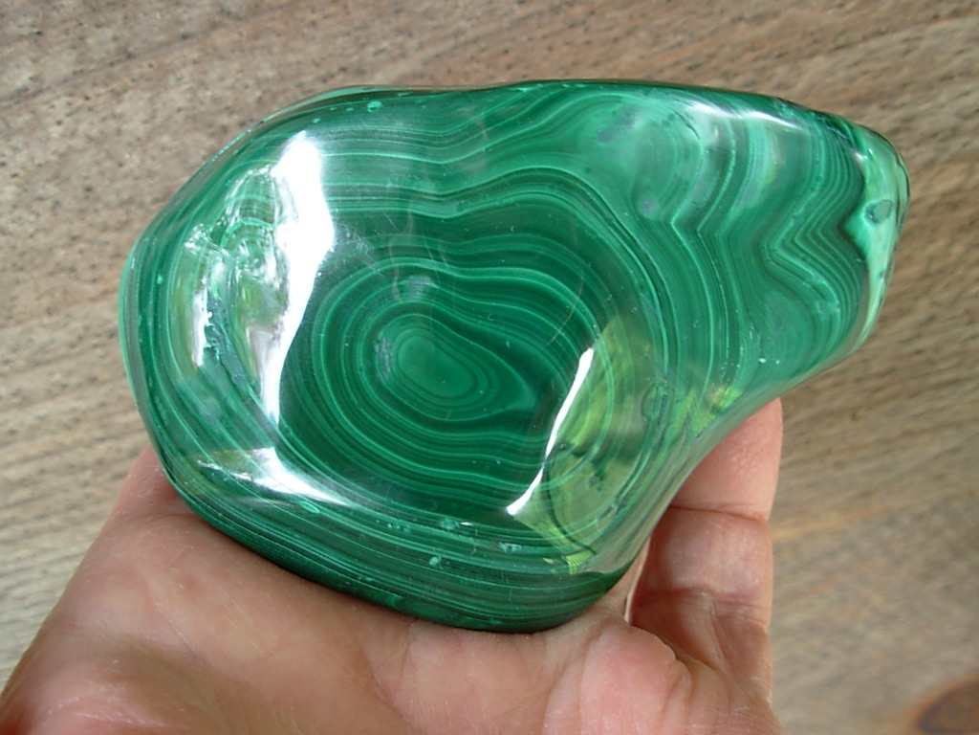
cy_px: 368
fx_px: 1075
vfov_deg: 37.7
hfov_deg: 49.0
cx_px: 490
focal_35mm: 38
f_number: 2.9
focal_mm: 6.3
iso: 50
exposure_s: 1/22.6
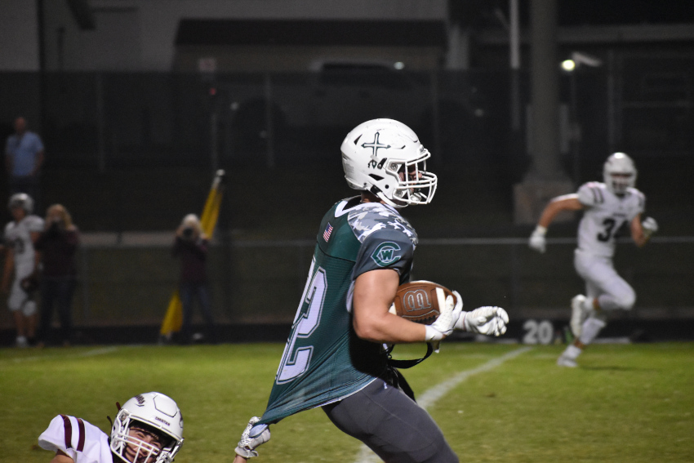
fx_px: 4772
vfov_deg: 5.6
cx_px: 347
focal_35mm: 248
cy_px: 232
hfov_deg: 8.3
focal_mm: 165
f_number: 5
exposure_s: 1/400
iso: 6400
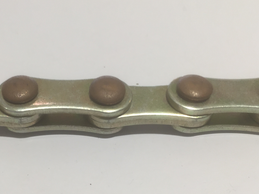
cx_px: 94
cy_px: 118
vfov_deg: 29.6
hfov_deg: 38.6
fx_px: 367
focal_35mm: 49
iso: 50
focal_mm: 4.15
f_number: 2.2
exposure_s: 1/100
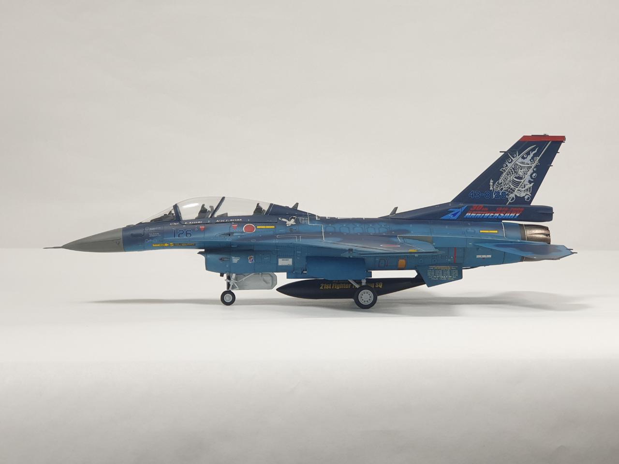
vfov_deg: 28.0
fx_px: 930
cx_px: 310
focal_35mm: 52
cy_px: 232
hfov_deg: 36.8
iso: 100
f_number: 2.4
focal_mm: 6
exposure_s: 1/30
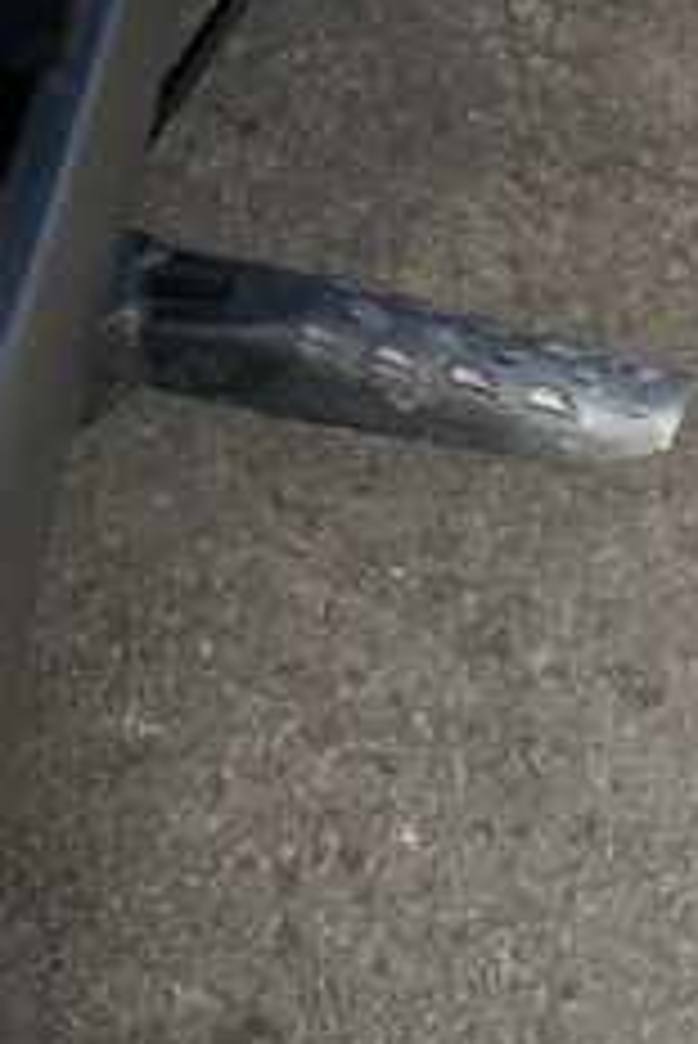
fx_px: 4878
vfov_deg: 11.3
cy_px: -860
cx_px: -721
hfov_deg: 7.8
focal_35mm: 168
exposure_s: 1/235
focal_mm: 4.25
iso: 25
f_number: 1.8
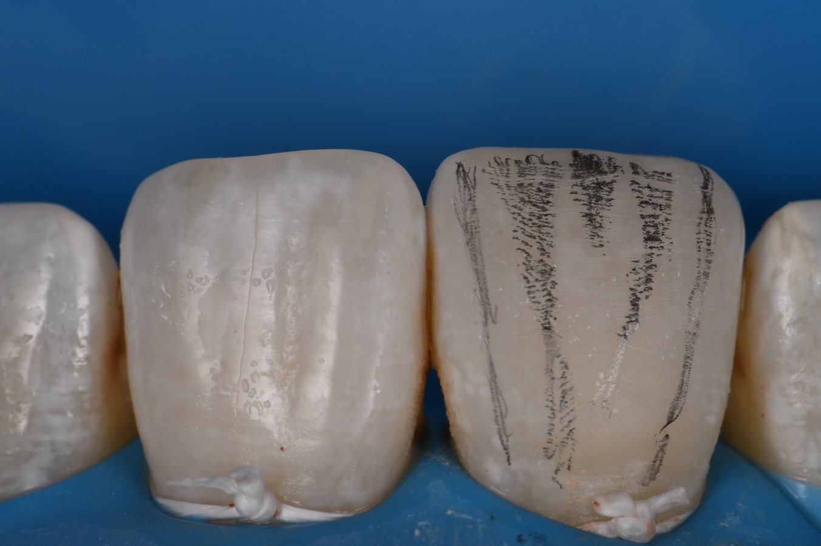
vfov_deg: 8.7
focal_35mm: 157
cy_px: 273
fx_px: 3579
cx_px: 410
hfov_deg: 13.1
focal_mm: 105
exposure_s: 1/160
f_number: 32
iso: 200
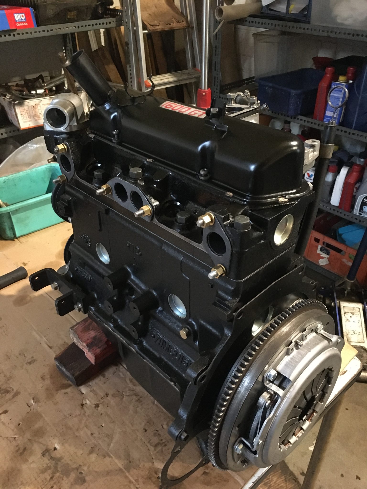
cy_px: 244
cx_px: 184
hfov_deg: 48.2
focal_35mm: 29
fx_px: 410
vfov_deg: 61.7
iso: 400
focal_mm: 4.15
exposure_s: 1/17
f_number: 2.2
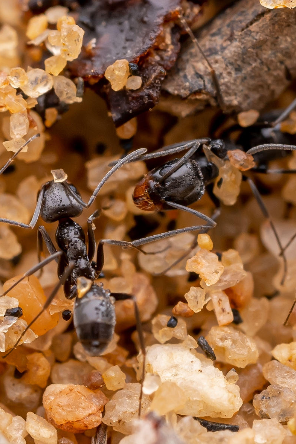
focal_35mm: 106
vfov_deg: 19.3
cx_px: 147
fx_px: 1307
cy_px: 232
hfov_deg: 12.9
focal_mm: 50
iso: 200
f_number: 14
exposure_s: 1/200
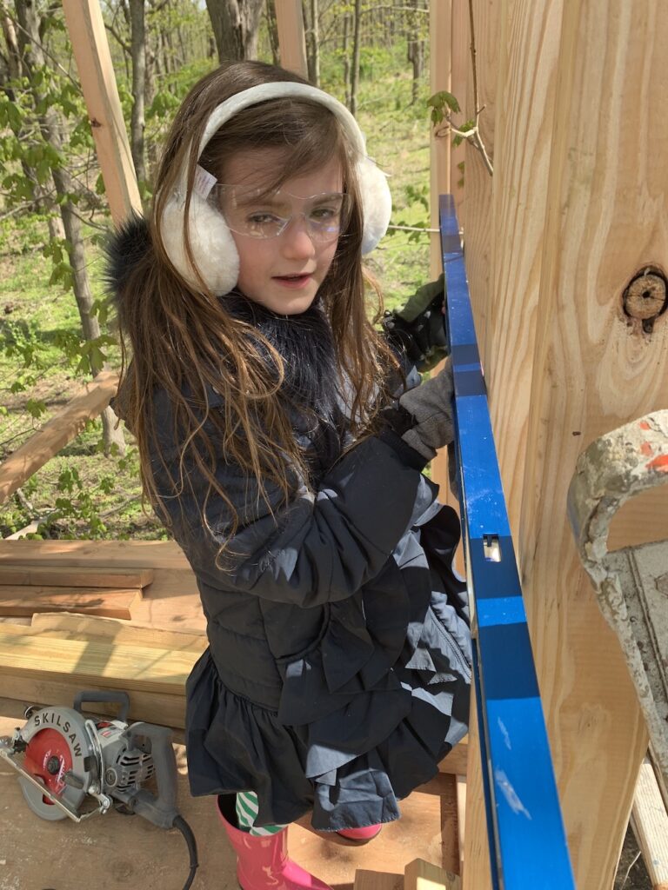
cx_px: 334
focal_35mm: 26
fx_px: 669
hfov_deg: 53.1
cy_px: 445
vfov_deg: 67.3
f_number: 1.8
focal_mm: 4.25
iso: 25
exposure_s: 1/362
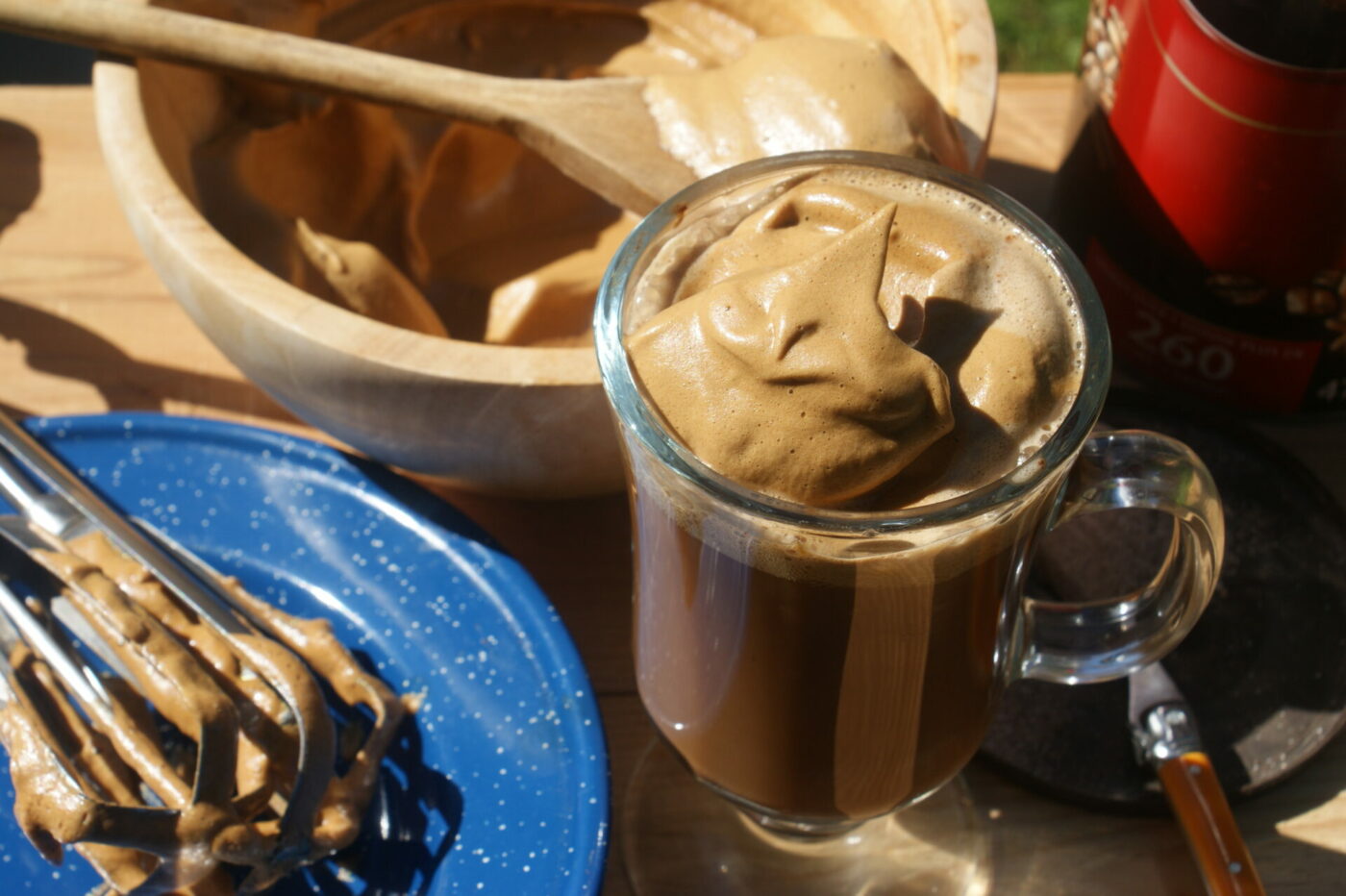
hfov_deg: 29.9
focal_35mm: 68
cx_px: 673
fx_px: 2522
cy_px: 448
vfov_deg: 20.1
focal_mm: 45
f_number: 13
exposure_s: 1/100
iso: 100
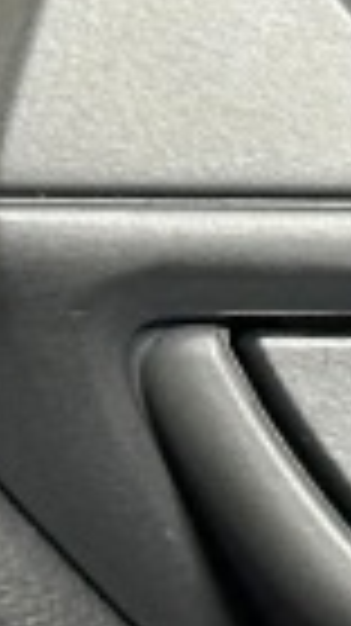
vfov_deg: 5.6
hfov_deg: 3.1
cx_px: 670
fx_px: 6365
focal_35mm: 384
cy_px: -266
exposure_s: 1/40
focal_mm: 6.86
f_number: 1.78
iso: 320
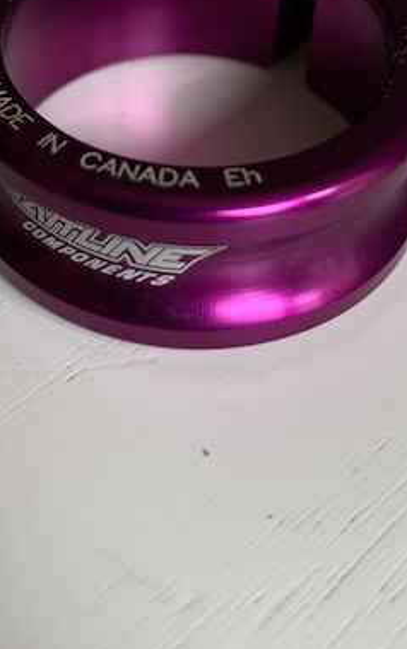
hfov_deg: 22.3
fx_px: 1028
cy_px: 152
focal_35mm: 58
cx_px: 142
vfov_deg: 34.3
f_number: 1.8
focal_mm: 4.25
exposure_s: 1/122
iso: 64
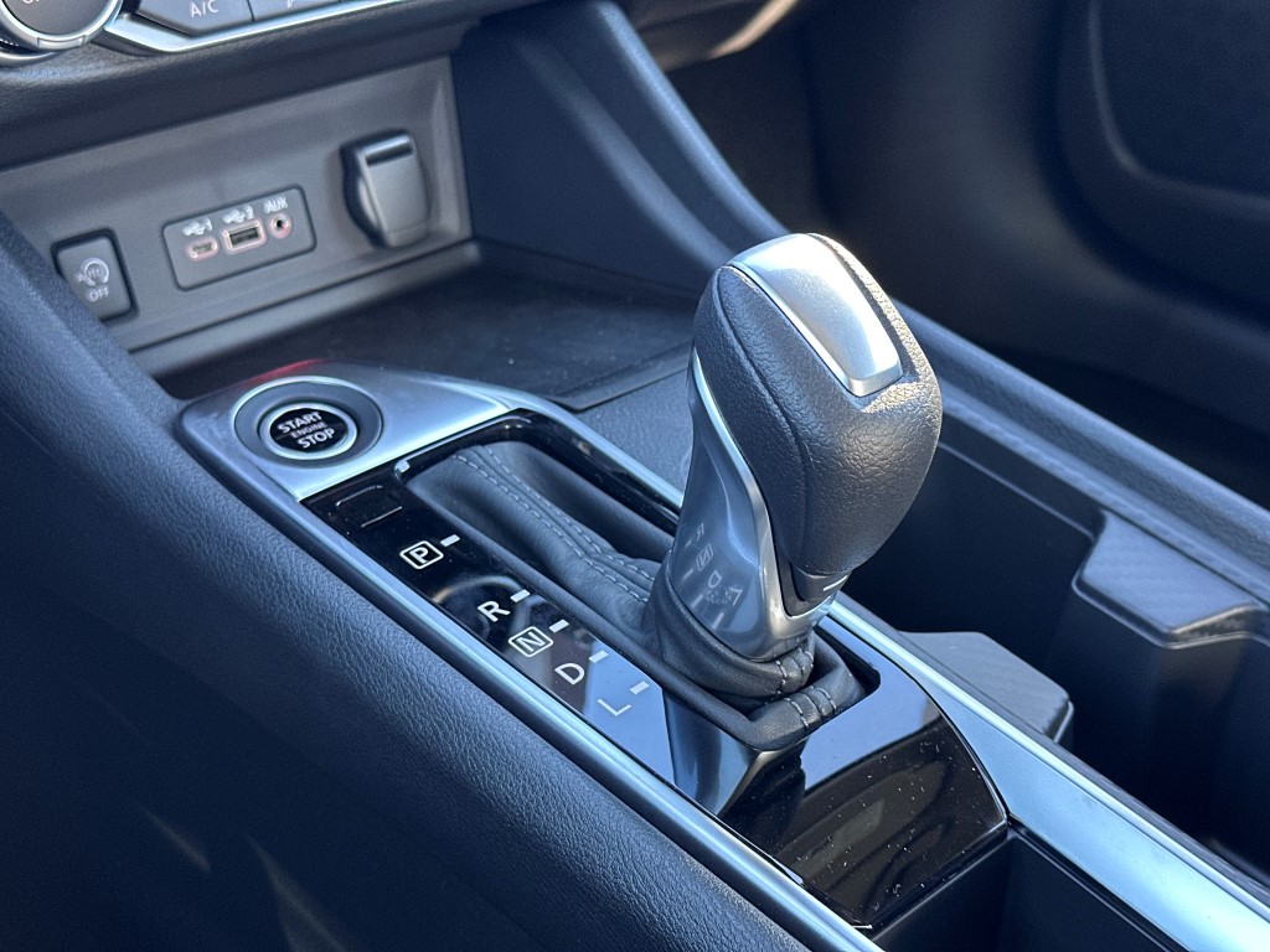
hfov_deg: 39.7
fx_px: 1761
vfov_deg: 30.3
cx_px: 635
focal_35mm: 48
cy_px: 476
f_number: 1.78
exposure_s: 1/60
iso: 125
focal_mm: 6.86
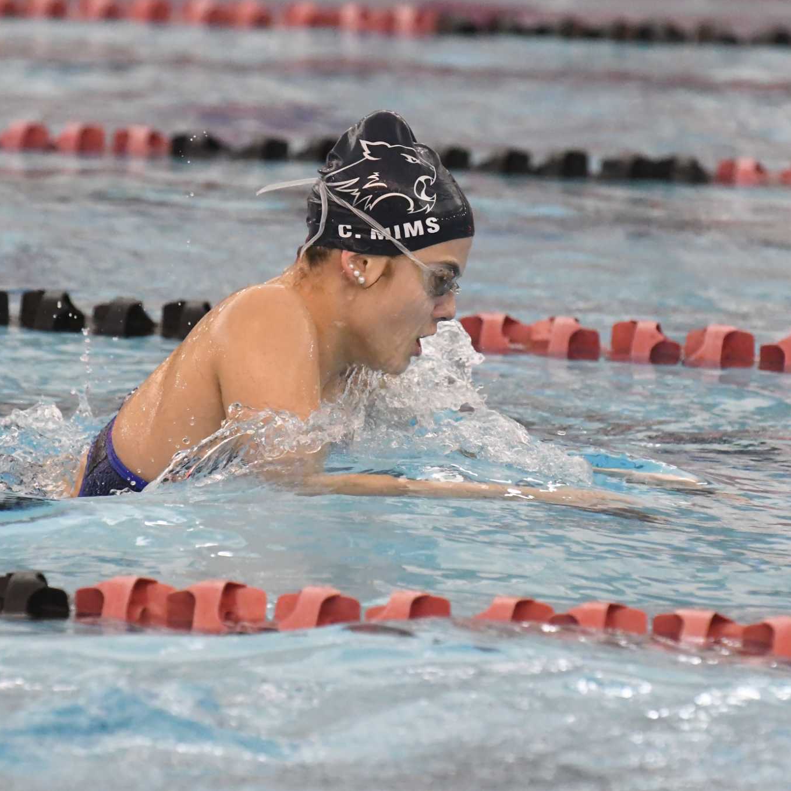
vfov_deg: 4.8
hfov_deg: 4.8
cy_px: 395
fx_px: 9436
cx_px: 313
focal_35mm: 365
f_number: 5
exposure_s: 1/1250
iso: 10000
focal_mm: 190
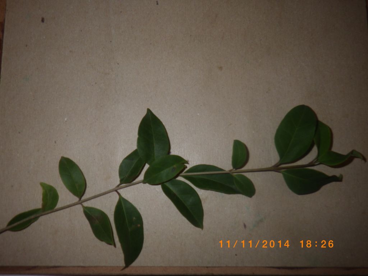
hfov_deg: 63.4
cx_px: 184
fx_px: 298
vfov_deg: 49.7
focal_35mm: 28
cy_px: 138
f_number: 3.5
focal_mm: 5
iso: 125
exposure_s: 1/45
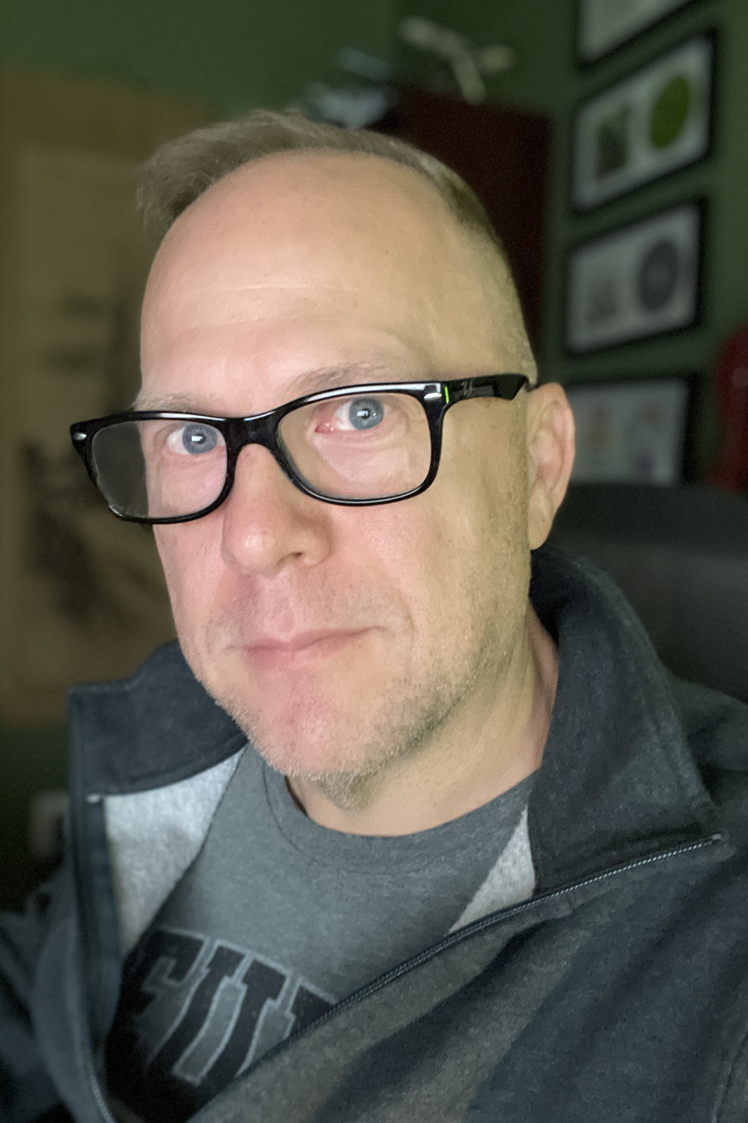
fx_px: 997
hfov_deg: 41.1
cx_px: 346
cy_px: 565
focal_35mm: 32
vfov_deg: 58.7
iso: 640
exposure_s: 1/20
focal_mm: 2.71
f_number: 2.2
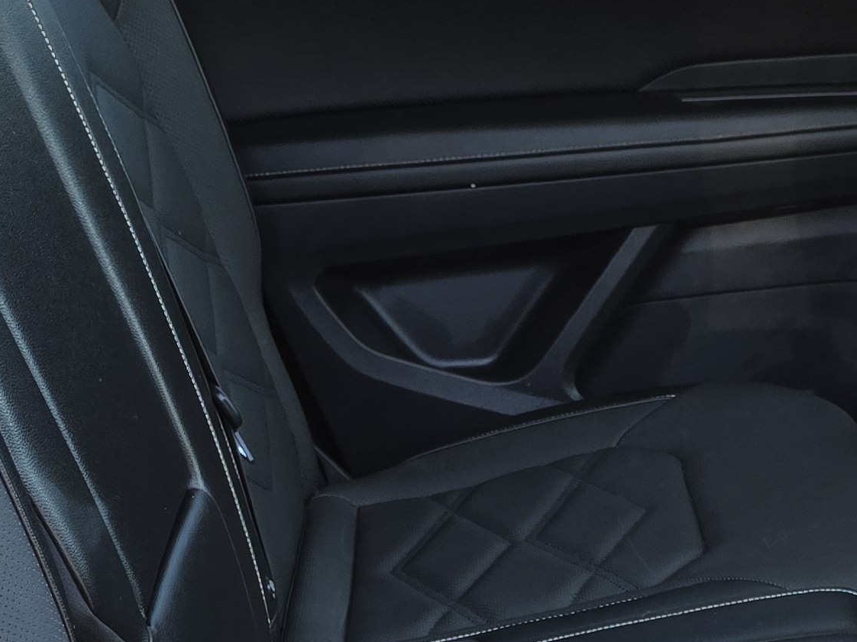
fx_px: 2030
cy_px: 860
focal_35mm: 82
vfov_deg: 16.8
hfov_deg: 23.8
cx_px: 545
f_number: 1.7
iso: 64
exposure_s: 1/180
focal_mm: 6.3
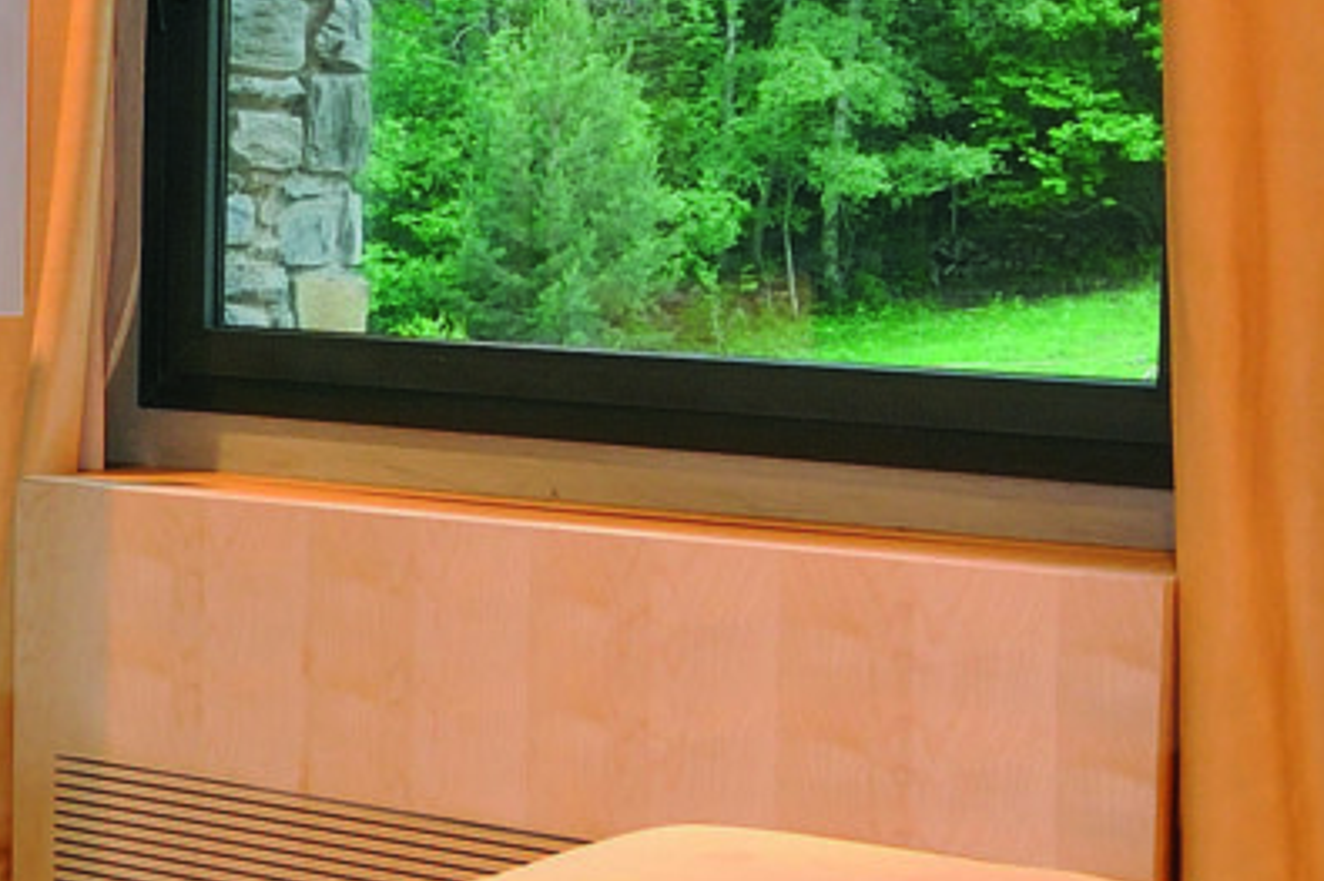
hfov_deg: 22.6
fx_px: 3208
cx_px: 77
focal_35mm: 87
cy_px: 362
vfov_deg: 15.6
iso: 200
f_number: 14
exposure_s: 2.5
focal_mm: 11.5
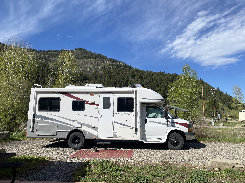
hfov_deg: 67.3
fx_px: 184
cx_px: 122
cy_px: 92
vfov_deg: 53.1
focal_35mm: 26
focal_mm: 4.25
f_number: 1.8
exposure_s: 1/4444
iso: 32
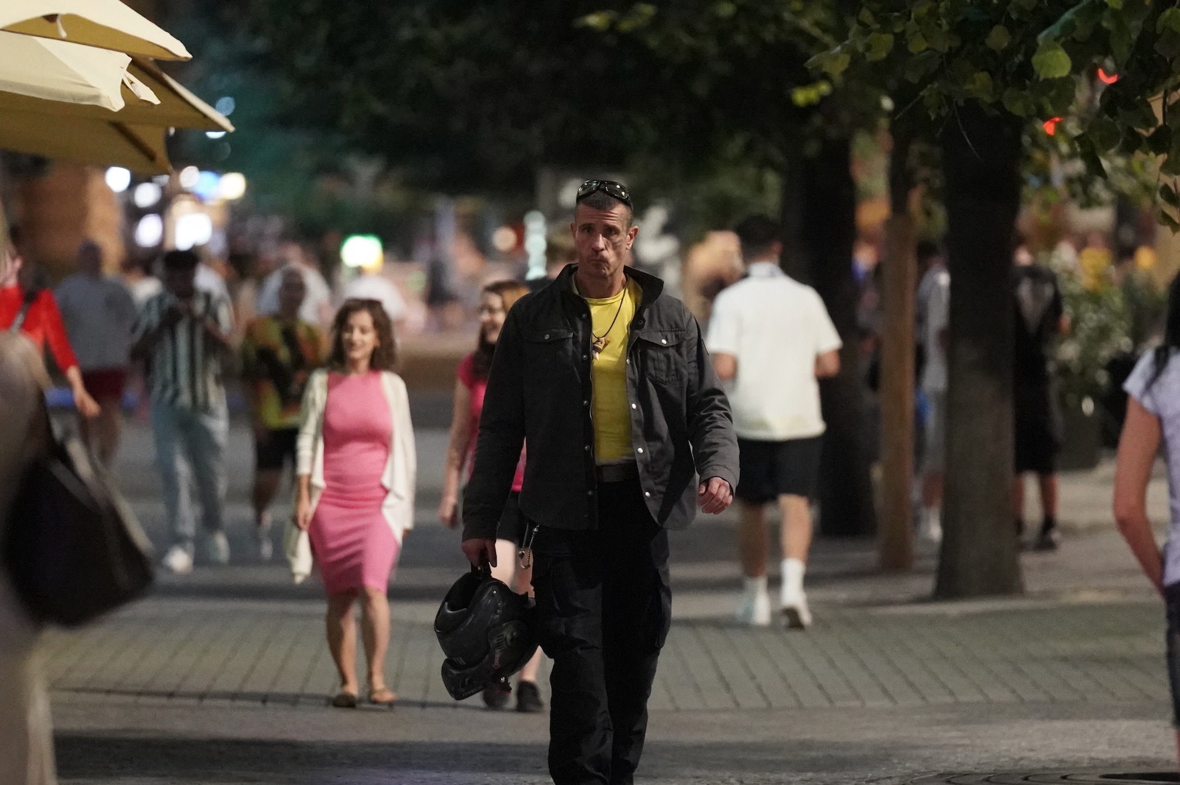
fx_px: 9825
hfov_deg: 6.9
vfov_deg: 4.6
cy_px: 392
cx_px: 590
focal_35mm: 300
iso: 16000
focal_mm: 200
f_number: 2.8
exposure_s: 1/200
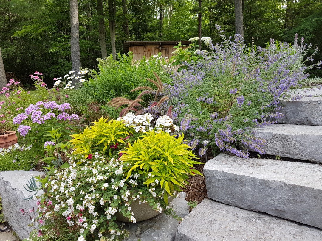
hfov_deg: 67.3
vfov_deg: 53.1
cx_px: 161
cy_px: 120
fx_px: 242
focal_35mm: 26
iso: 40
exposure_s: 1/258
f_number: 1.7
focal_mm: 4.2
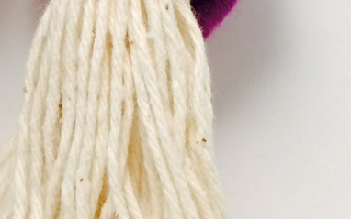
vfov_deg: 12.7
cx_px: -5
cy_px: 68
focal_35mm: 103
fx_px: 986
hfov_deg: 19.6
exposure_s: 1/30
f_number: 2.2
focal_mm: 4.15
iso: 50
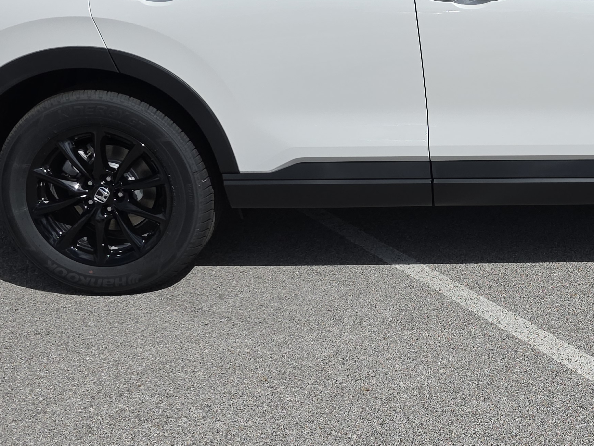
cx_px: 496
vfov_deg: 26.6
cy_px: 43
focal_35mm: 53
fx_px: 909
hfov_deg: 34.8
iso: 50
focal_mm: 6.3
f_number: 1.7
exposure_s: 1/7944
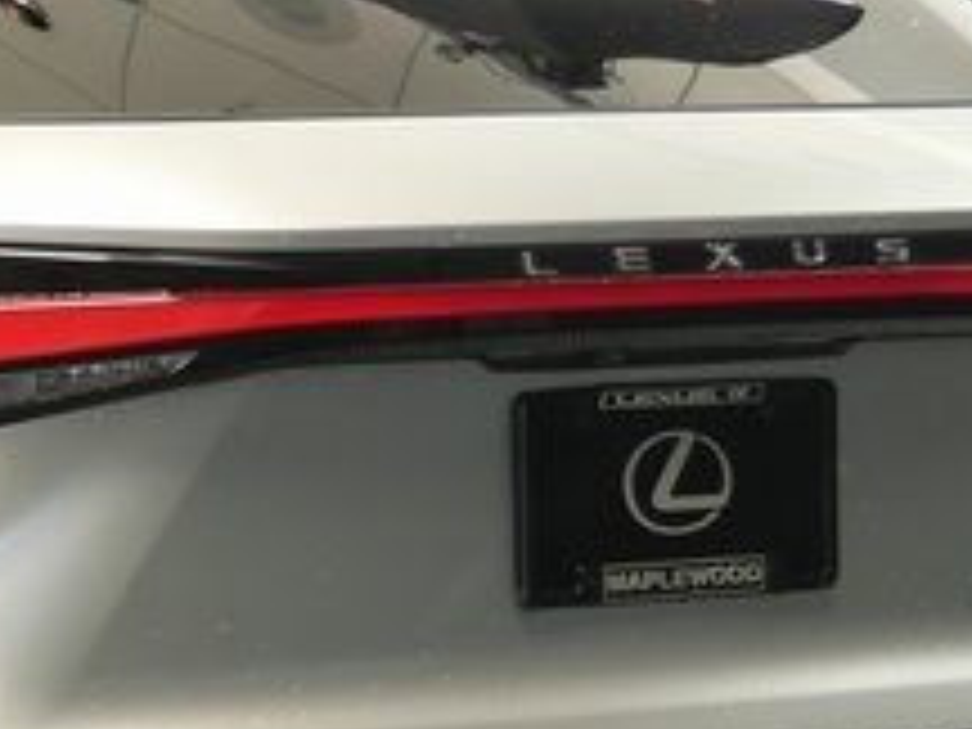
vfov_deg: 7.8
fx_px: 5335
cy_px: 680
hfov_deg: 10.0
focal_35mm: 190
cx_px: -558
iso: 250
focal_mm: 20
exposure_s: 1/200
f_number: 4.5
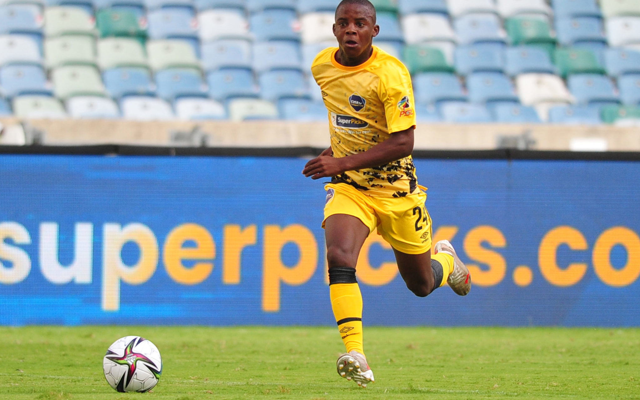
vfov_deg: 4.3
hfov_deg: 6.9
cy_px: 189
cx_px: 320
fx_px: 5337
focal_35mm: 306
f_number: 4
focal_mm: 300
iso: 1000
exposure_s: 1/2000
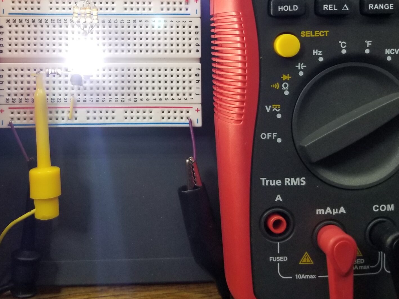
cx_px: 126
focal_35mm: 47
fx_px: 542
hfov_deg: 39.8
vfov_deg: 29.7
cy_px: 36
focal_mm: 4.3
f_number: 1.7
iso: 125
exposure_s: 1/50
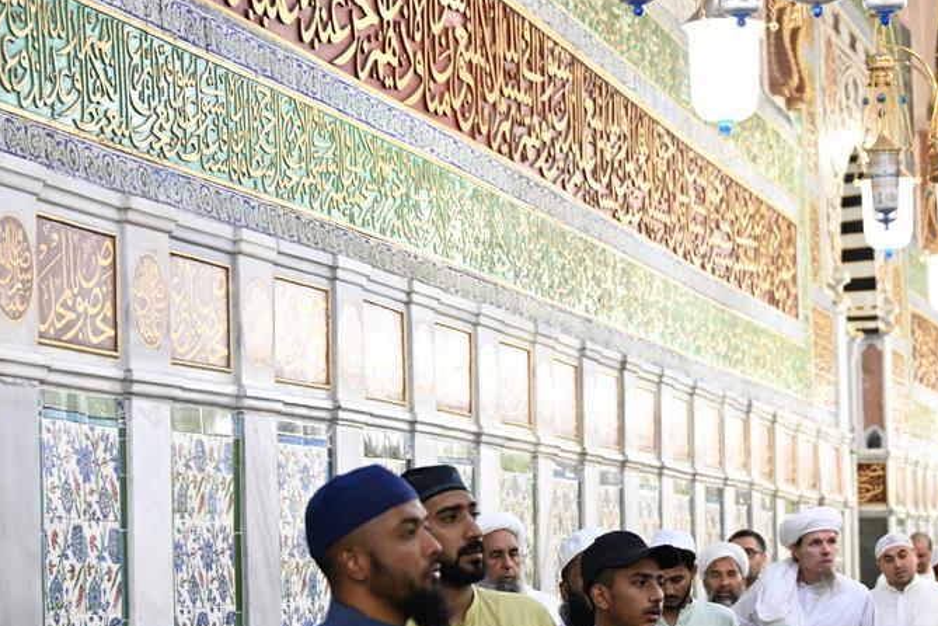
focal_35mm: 110
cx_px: 684
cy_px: 519
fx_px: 2866
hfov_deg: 18.5
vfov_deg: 12.4
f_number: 2.8
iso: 640
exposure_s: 1/60
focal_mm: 46
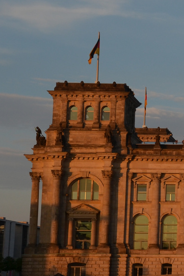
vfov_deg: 14.7
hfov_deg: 9.4
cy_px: 118
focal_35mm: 139
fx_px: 1065
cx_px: 338
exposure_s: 1/250
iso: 200
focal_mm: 32
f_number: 11
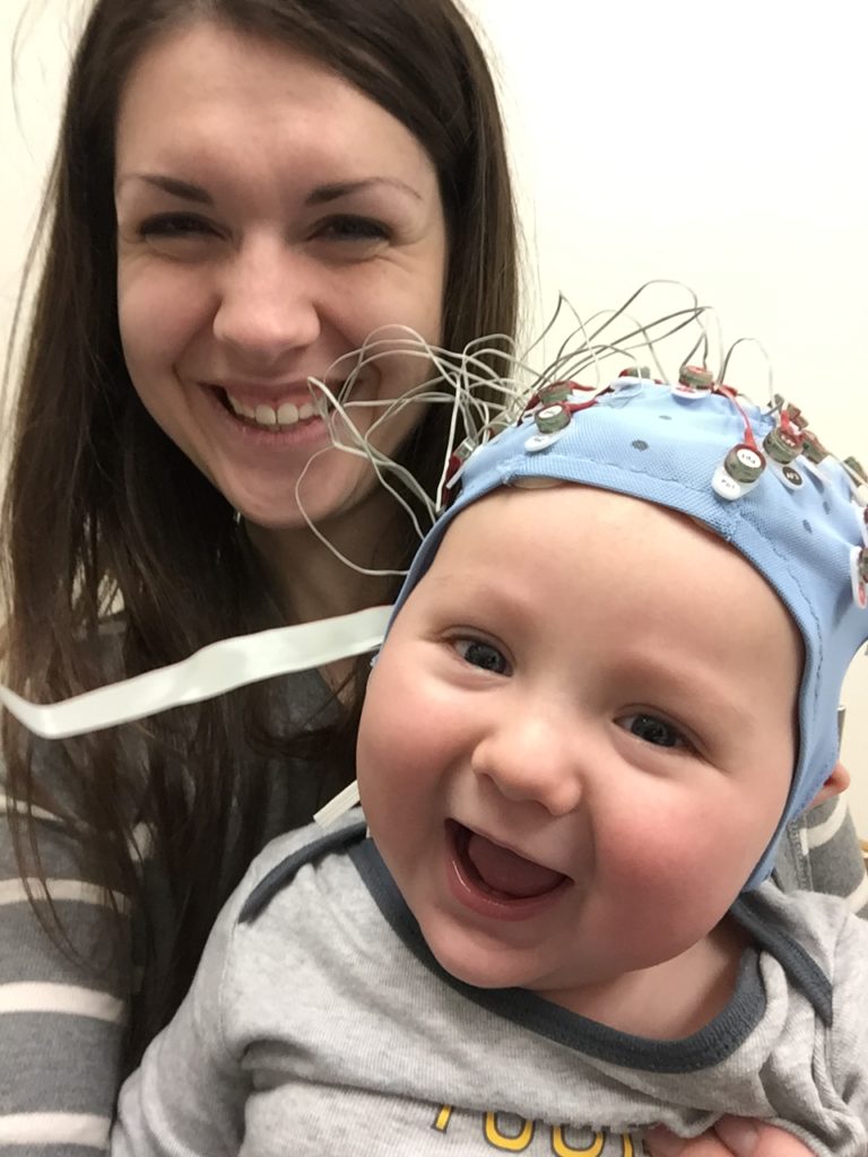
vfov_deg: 58.4
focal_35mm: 31
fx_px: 1036
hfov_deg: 45.4
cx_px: 434
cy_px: 578
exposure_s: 1/30
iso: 100
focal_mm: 2.65
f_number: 2.2
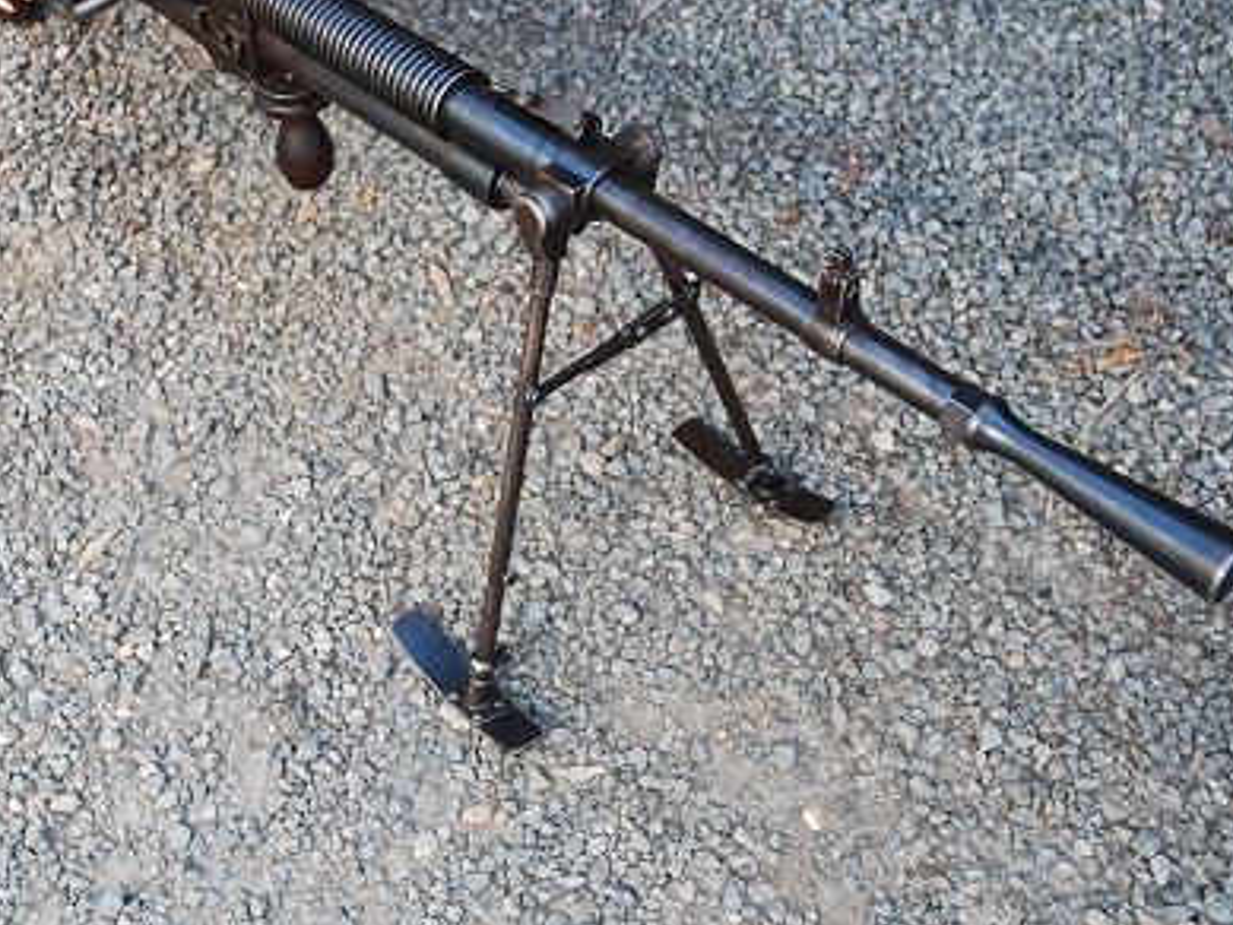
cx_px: 330
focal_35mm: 49
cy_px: 299
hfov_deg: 38.1
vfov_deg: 29.5
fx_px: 1746
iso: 200
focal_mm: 22
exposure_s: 1/125
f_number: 5.6
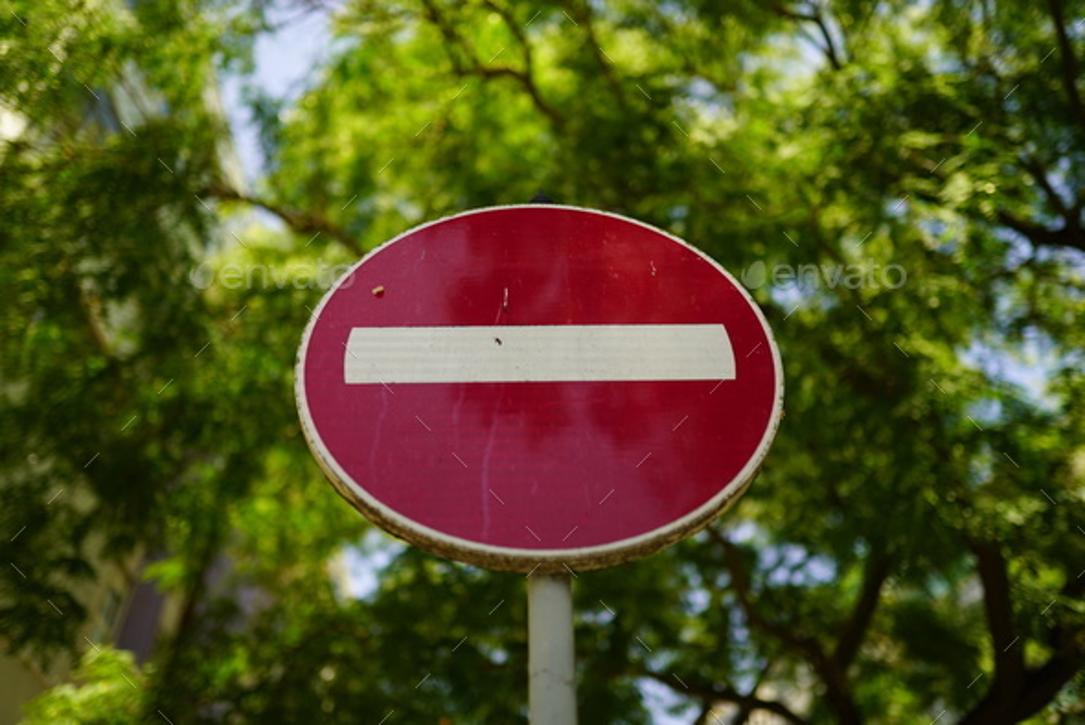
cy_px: 362
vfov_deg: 37.9
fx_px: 1055
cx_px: 542
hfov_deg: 54.4
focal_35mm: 35
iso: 100
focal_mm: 35
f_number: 1.4
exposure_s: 1/2500
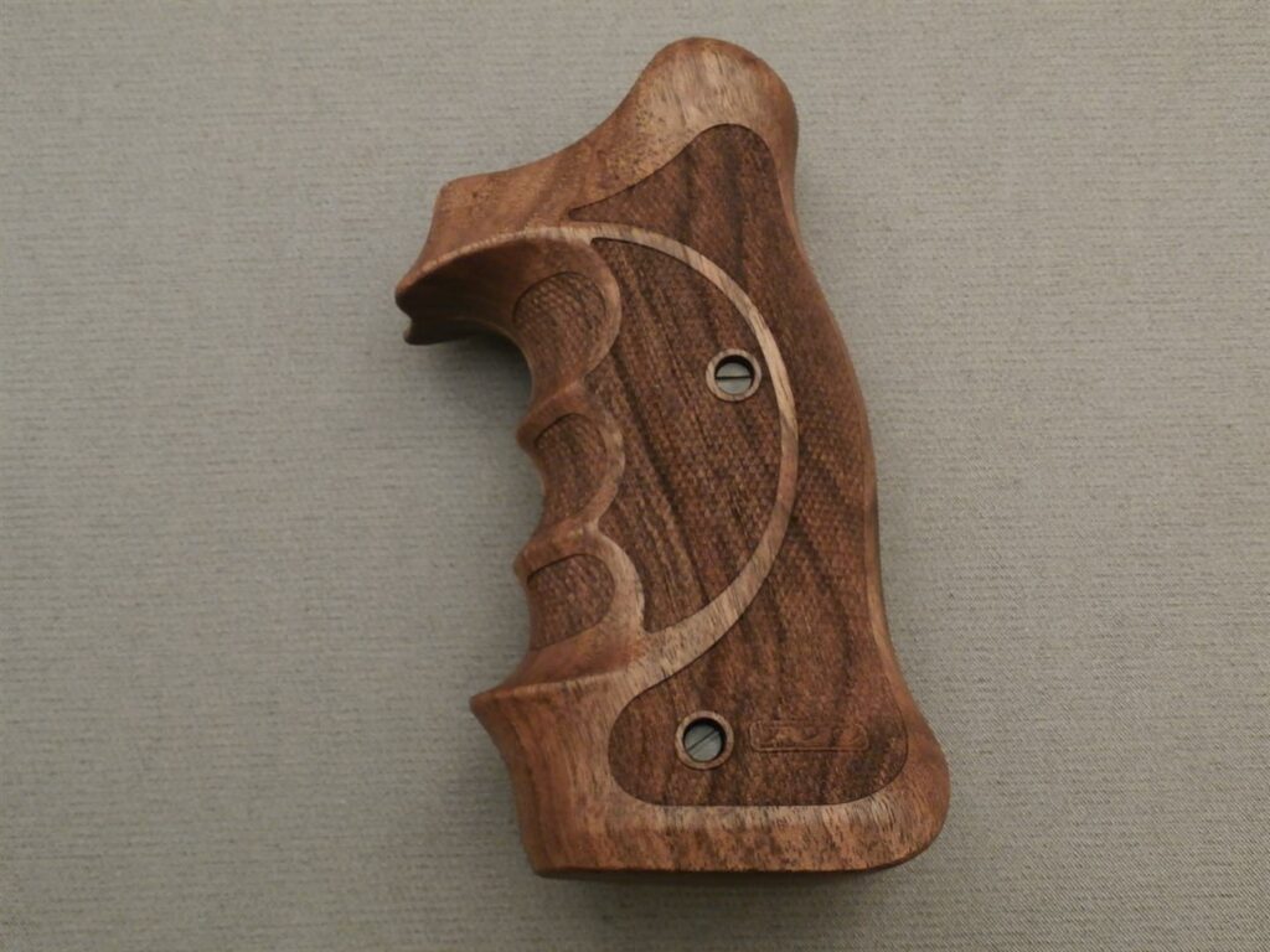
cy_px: 476
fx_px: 1504
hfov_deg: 45.8
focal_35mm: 41
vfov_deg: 35.1
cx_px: 635
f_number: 3.6
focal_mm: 7.28
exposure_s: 1/15
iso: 400
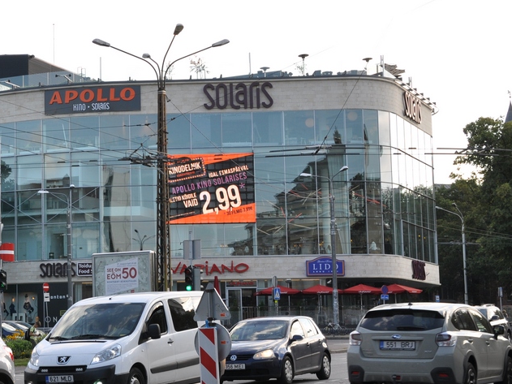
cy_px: 202
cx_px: 37
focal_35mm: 85
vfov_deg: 17.4
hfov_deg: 22.4
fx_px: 1256
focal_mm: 31
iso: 200
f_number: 7.1
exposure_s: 1/200
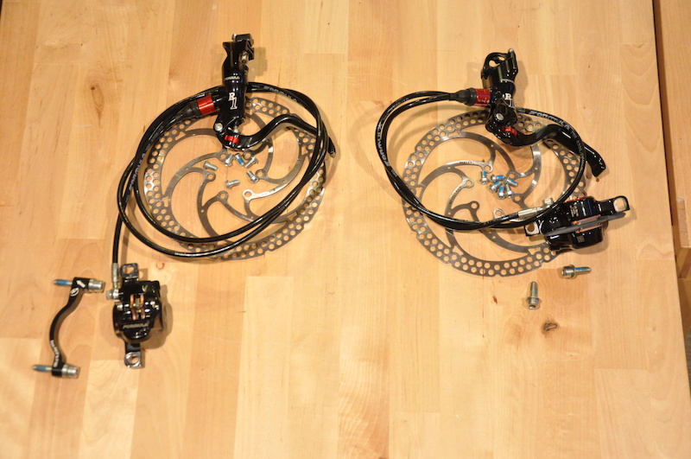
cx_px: 346
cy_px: 230
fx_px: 1150
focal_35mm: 60
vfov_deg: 22.6
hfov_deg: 33.4
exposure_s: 1/30
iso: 2800
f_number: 4.5
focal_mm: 40
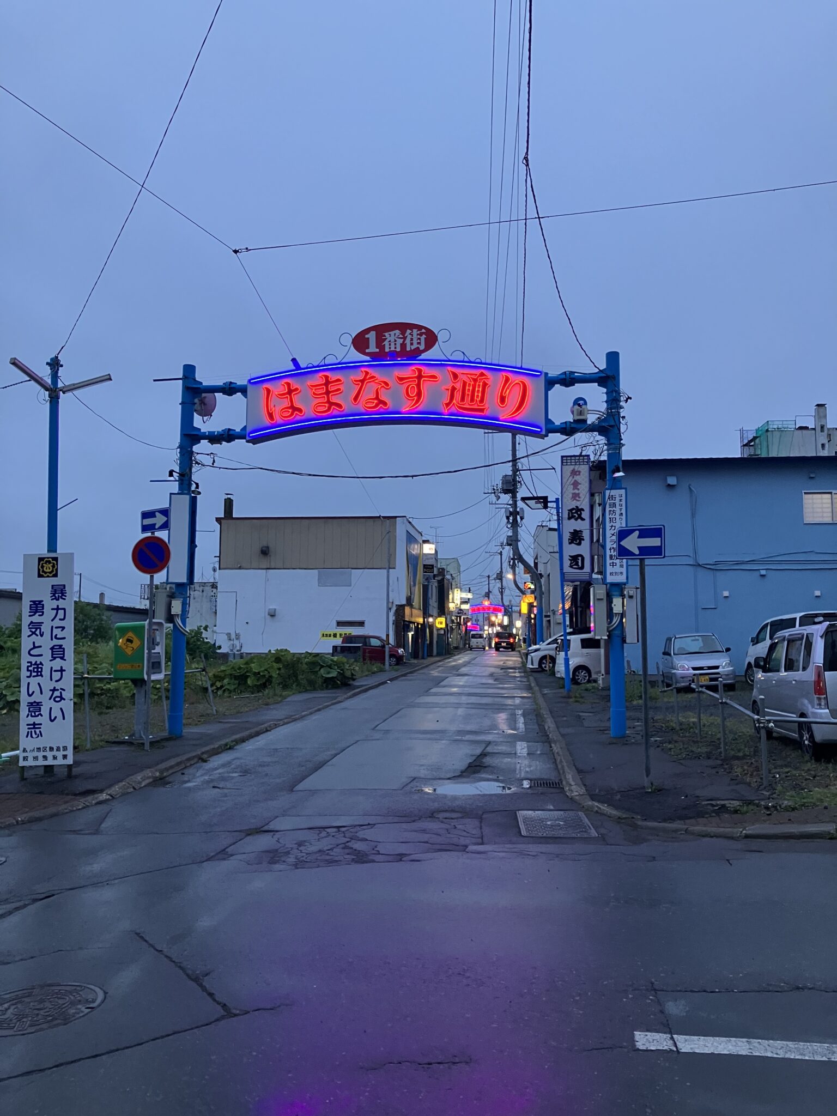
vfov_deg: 63.4
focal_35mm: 28
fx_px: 903
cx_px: 418
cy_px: 558
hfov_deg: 49.7
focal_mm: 3.99
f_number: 1.8
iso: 200
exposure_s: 1/60
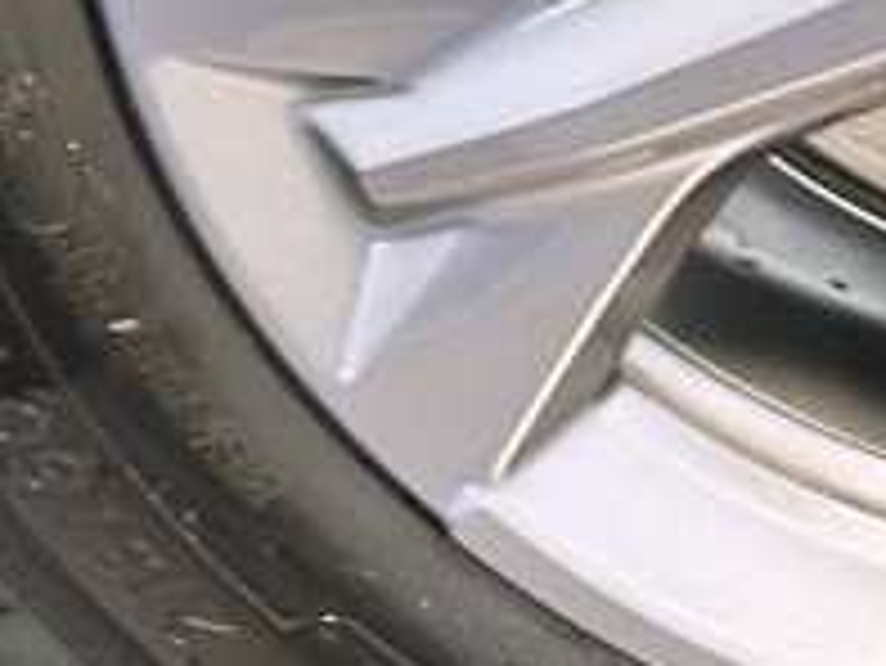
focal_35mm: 249
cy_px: -328
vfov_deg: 5.9
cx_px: 1147
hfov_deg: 7.9
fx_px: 6377
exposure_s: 1/30
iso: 640
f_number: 1.78
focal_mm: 6.86
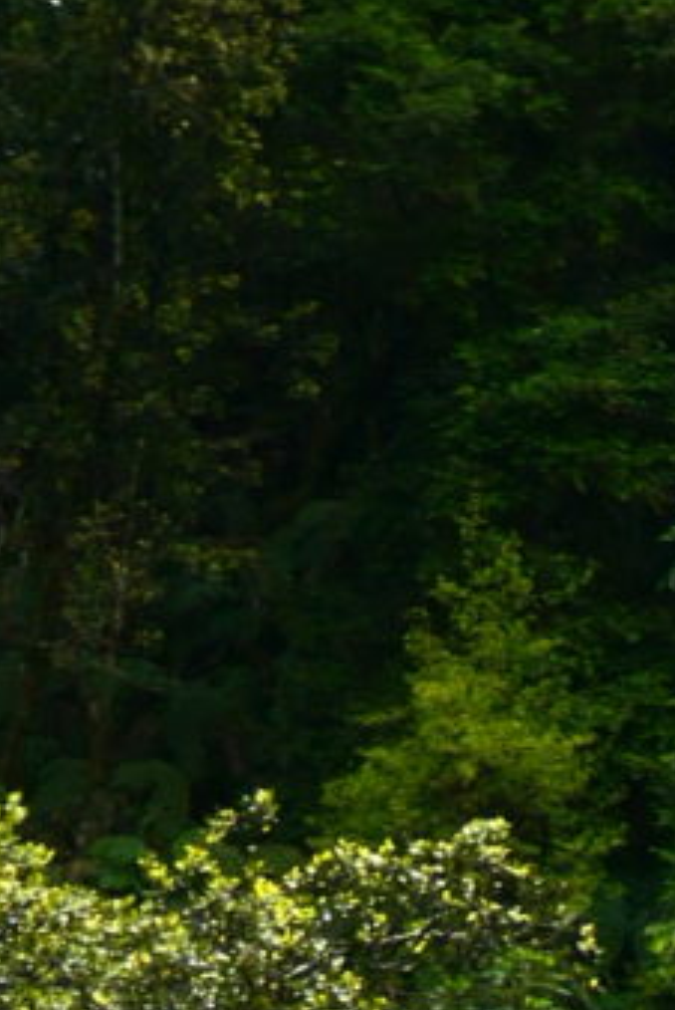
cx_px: 2477
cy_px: 3508
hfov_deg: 2.6
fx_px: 14650
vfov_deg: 3.8
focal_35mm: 522
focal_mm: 25.2
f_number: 4.6
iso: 125
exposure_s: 1/200
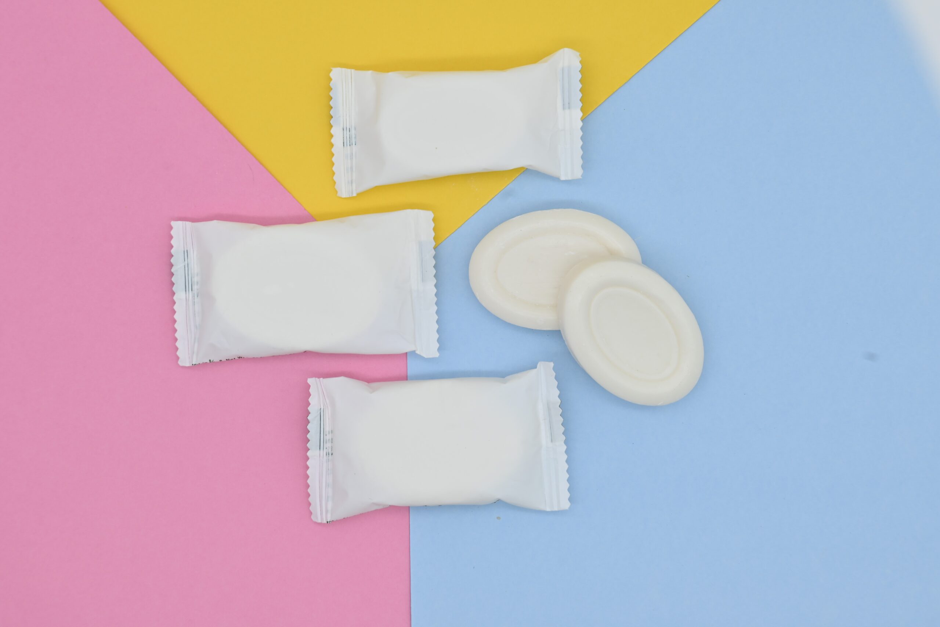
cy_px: 314
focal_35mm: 75
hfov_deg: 27.0
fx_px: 1958
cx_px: 470
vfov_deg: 18.2
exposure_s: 1/30
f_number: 11
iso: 100
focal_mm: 50
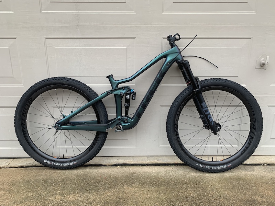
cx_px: 138
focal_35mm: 26
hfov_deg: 67.3
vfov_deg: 53.1
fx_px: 207
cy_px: 103
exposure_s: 1/121
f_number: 1.8
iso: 50
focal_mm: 4.25
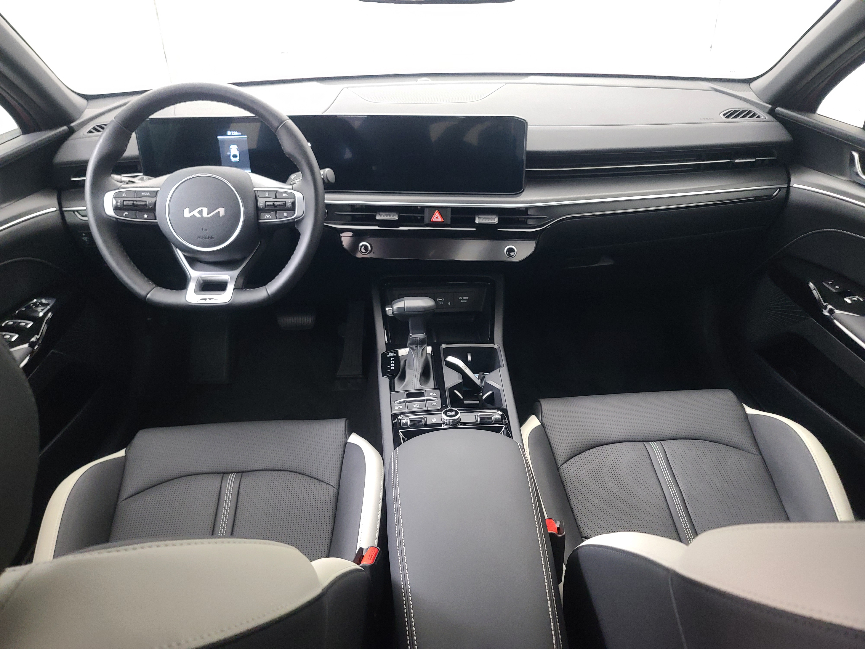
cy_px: 324
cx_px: 432
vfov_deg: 54.9
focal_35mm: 25
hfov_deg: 69.4
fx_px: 625
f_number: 1.8
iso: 1250
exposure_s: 1/17
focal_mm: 7
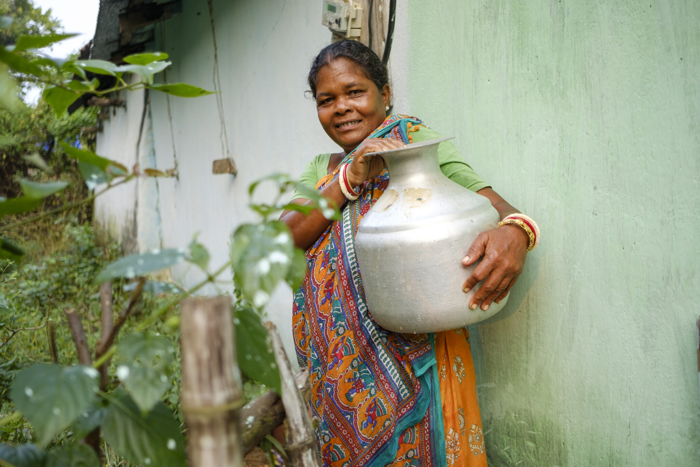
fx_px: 680
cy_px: 234
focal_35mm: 35
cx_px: 350
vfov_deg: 37.8
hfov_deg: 54.4
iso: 160
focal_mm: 23
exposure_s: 1/200
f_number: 2
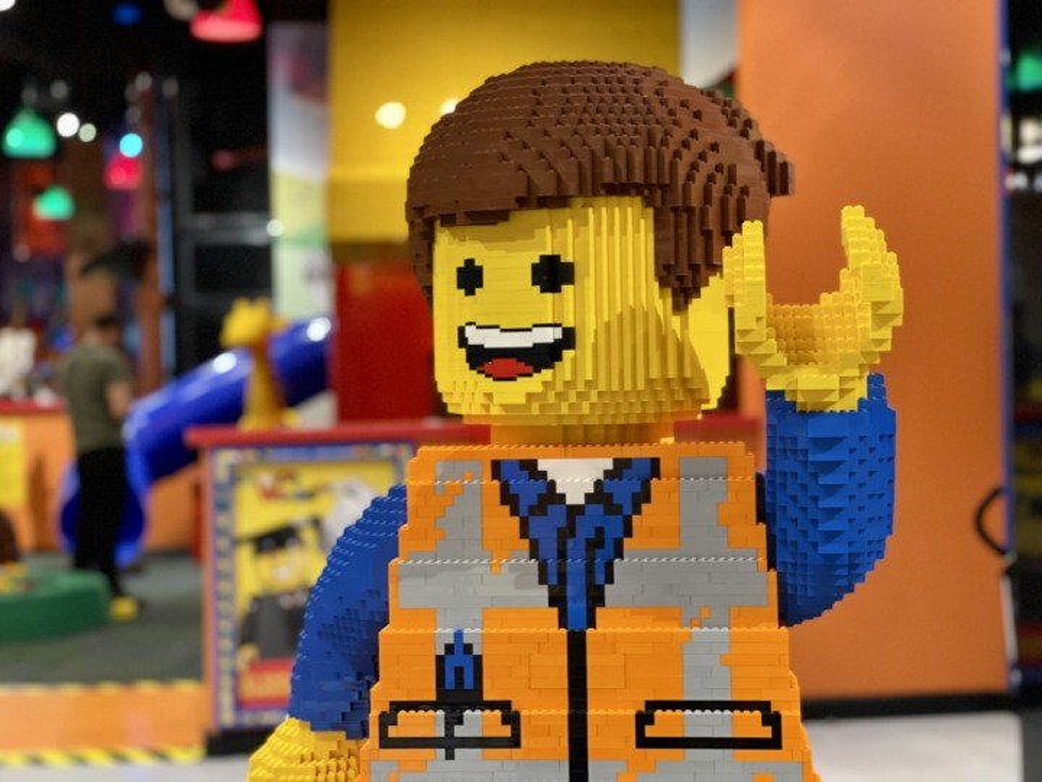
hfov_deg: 30.3
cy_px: 391
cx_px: 521
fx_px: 1927
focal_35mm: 64
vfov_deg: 22.9
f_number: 2.2
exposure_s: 1/24
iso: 400
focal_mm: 7.5
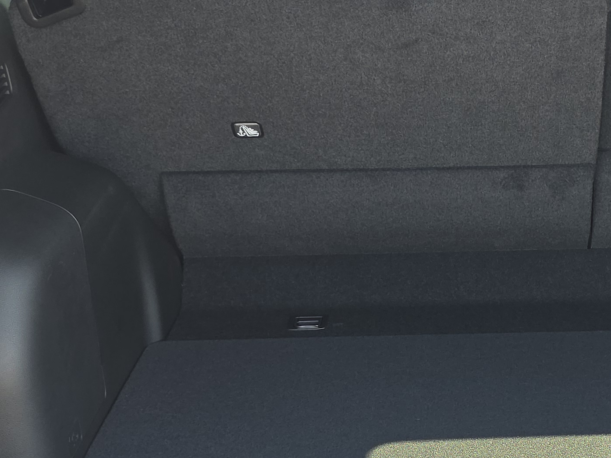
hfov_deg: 28.6
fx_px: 1165
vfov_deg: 22.2
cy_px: 250
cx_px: 511
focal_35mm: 66
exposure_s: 1/180
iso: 40
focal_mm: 6.3
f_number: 1.7
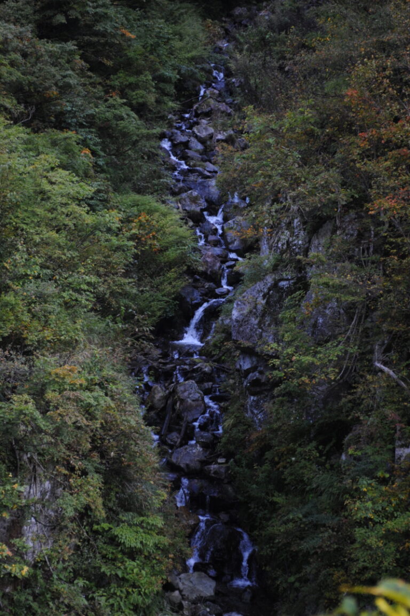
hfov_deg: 16.0
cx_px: 205
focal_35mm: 85
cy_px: 308
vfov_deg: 23.9
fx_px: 1455
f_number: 4.5
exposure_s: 1/200
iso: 1000
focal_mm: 85
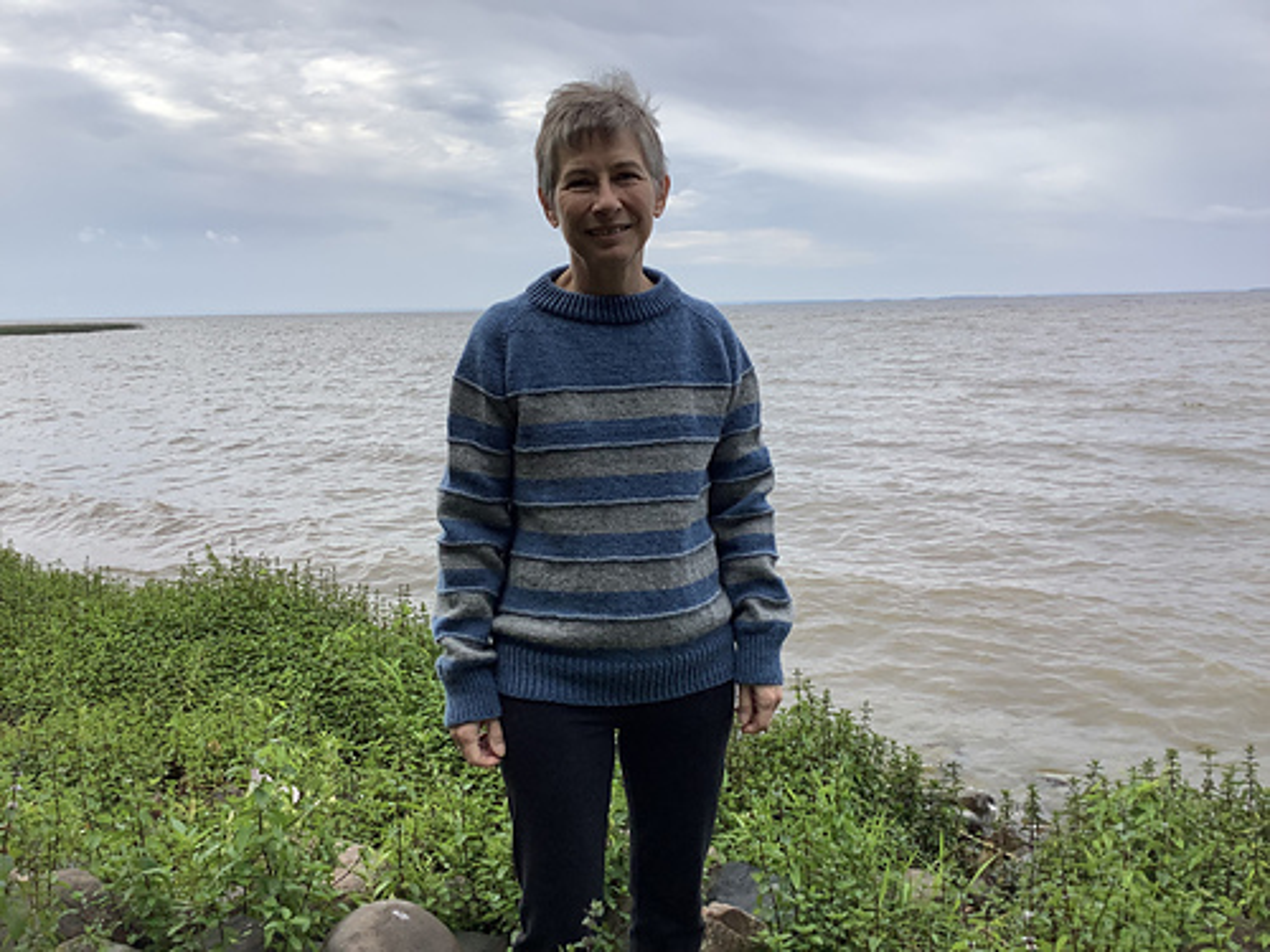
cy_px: 476
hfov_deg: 58.4
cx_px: 635
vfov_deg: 45.4
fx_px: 1137
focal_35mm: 31
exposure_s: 1/452
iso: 25
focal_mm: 3.3
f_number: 2.4
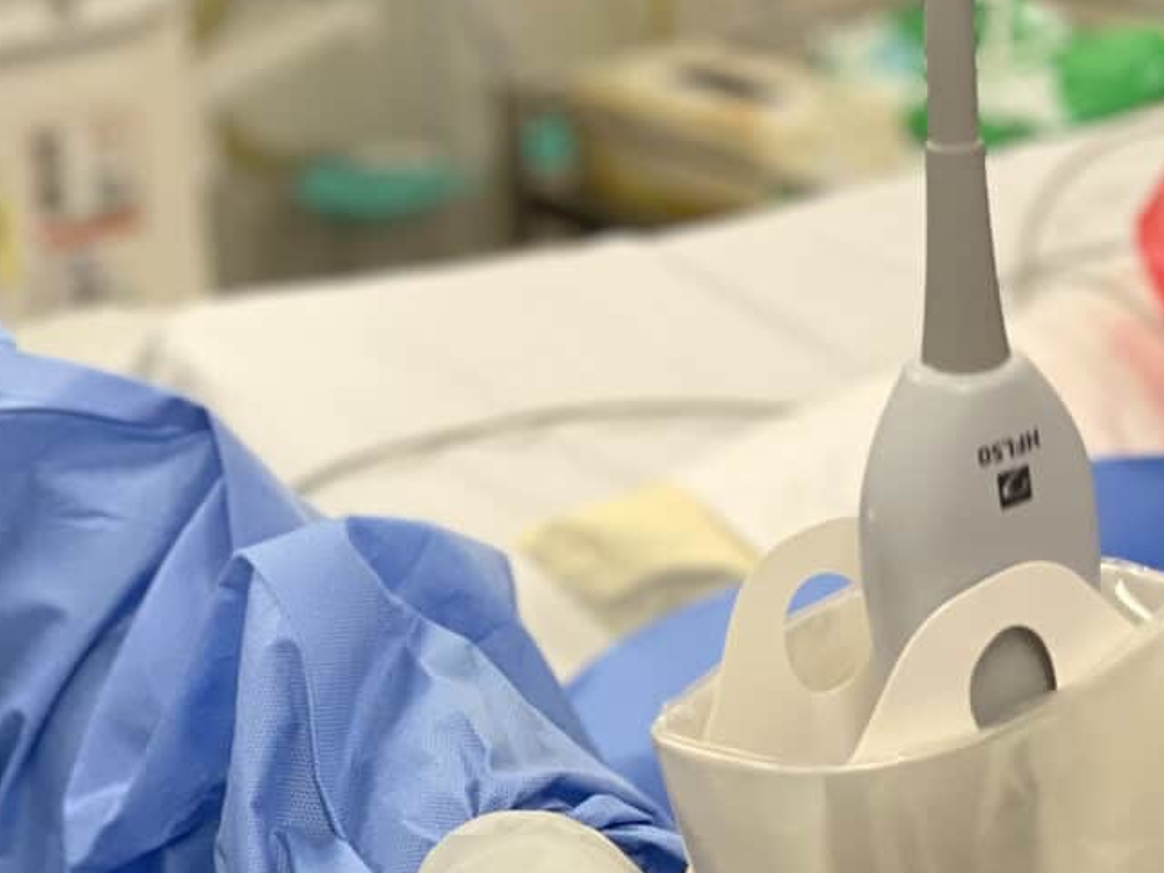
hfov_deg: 15.7
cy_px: 589
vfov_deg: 11.9
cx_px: 60
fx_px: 4170
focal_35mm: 124
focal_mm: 6
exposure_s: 1/100
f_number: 2
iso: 160
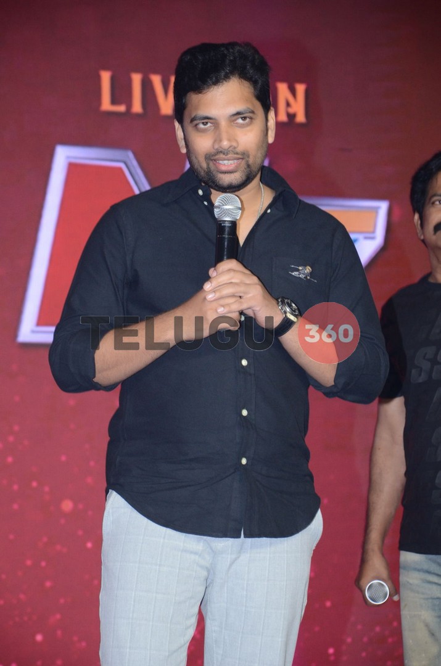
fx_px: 2908
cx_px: 220
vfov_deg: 13.1
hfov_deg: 8.7
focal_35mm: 158
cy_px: 333
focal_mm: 105
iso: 1000
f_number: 6.3
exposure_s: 1/125
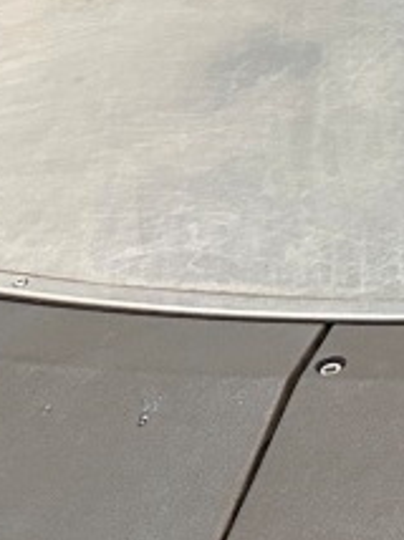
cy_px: -381
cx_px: 1174
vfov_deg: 15.2
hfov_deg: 10.0
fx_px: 1793
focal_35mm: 115
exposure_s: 1/60
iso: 400
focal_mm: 6.86
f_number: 1.78
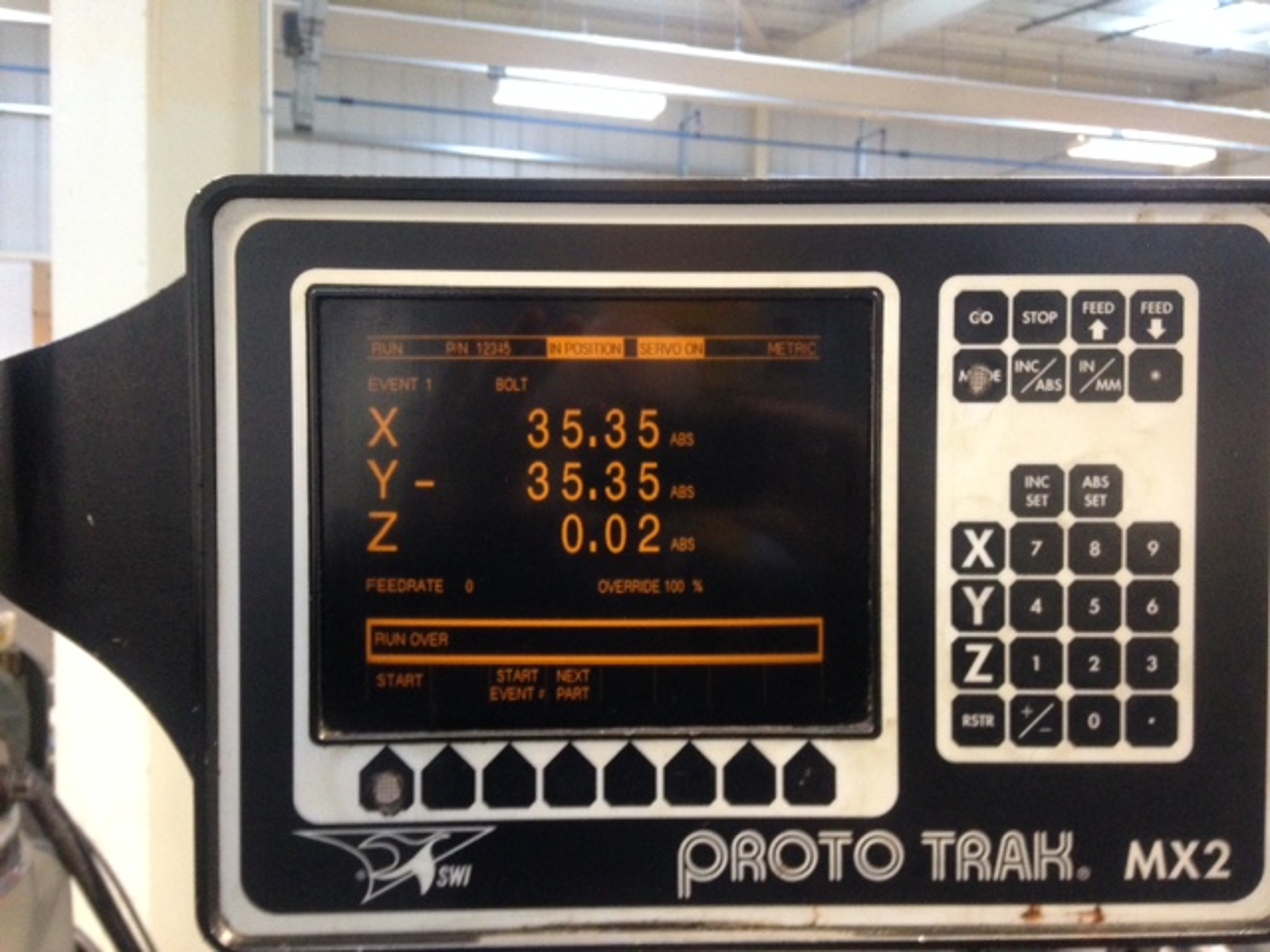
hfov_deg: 55.4
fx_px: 1211
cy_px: 476
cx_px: 635
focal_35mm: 33
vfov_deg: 42.9
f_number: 2.4
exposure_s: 1/20
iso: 320
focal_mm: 4.12
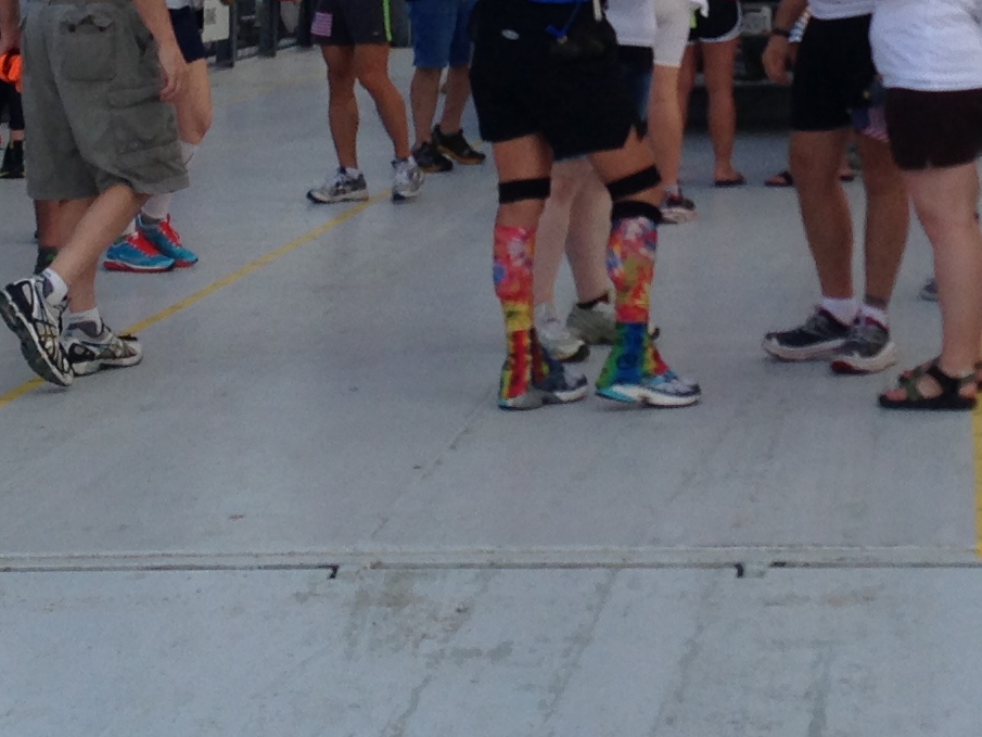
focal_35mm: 119
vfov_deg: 12.0
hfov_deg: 16.5
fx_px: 3376
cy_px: -318
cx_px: 706
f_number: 2.4
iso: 50
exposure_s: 1/407
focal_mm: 4.13
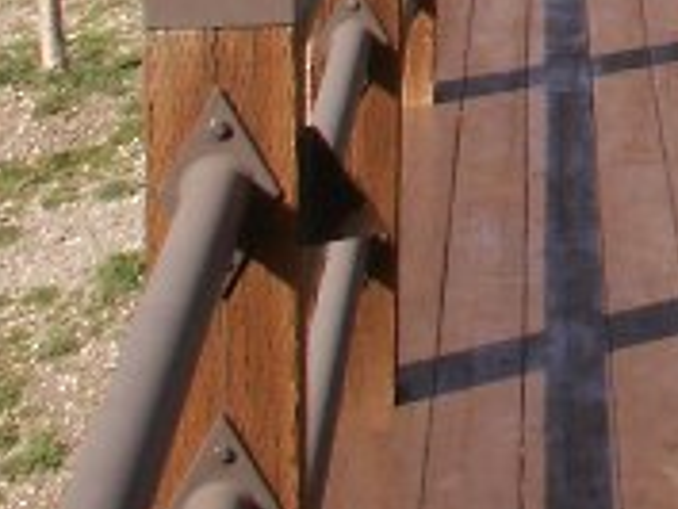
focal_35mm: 202
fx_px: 3959
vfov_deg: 6.9
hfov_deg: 9.1
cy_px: -777
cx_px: 1396
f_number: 6.3
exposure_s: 1/200
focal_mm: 5.86
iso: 50
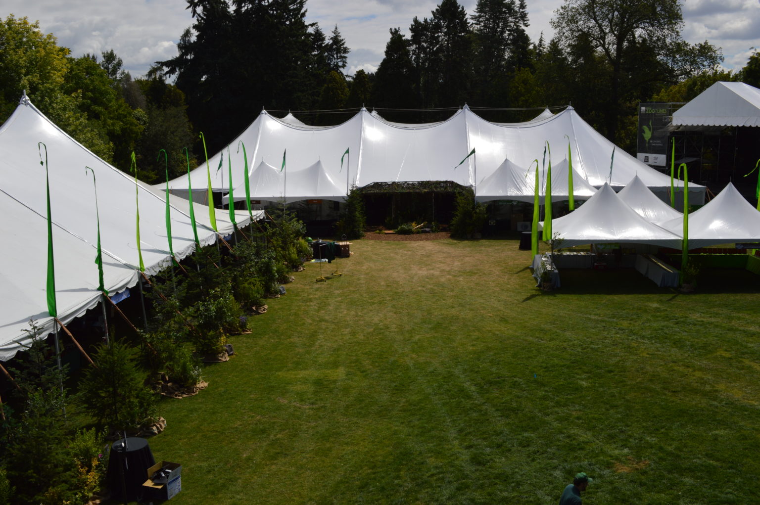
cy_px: 252
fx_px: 696
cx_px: 380
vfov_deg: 39.9
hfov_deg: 57.3
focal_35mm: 33
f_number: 10
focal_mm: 22
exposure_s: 1/400
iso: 100
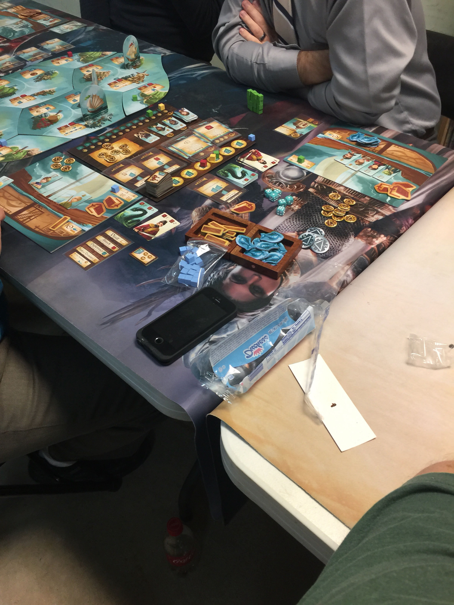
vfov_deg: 61.7
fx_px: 507
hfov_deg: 48.2
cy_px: 302
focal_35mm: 29
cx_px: 227
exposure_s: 1/15
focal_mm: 4.15
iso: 40
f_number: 2.2
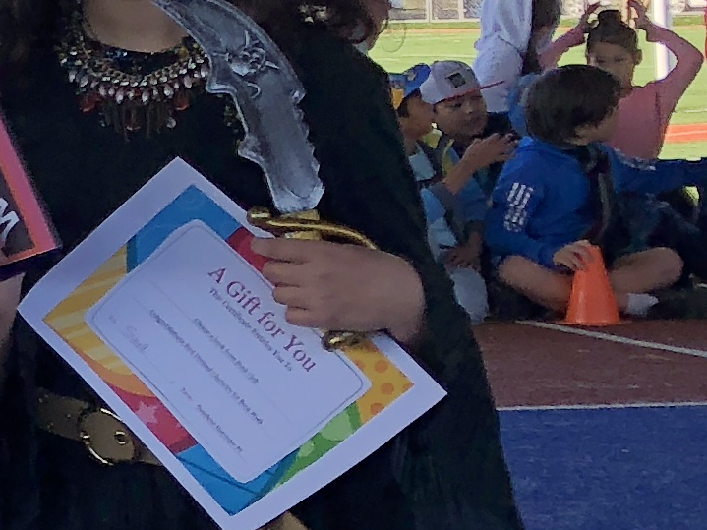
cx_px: -1183
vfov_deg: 9.4
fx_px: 3206
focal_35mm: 157
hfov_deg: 10.3
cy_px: 69
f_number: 1.8
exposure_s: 1/539
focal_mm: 3.99
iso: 20
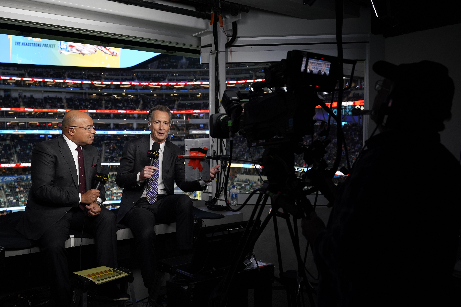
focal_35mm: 35
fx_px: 448
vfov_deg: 37.9
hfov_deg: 54.4
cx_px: 230
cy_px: 154
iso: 1600
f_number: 4
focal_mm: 35
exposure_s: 1/500
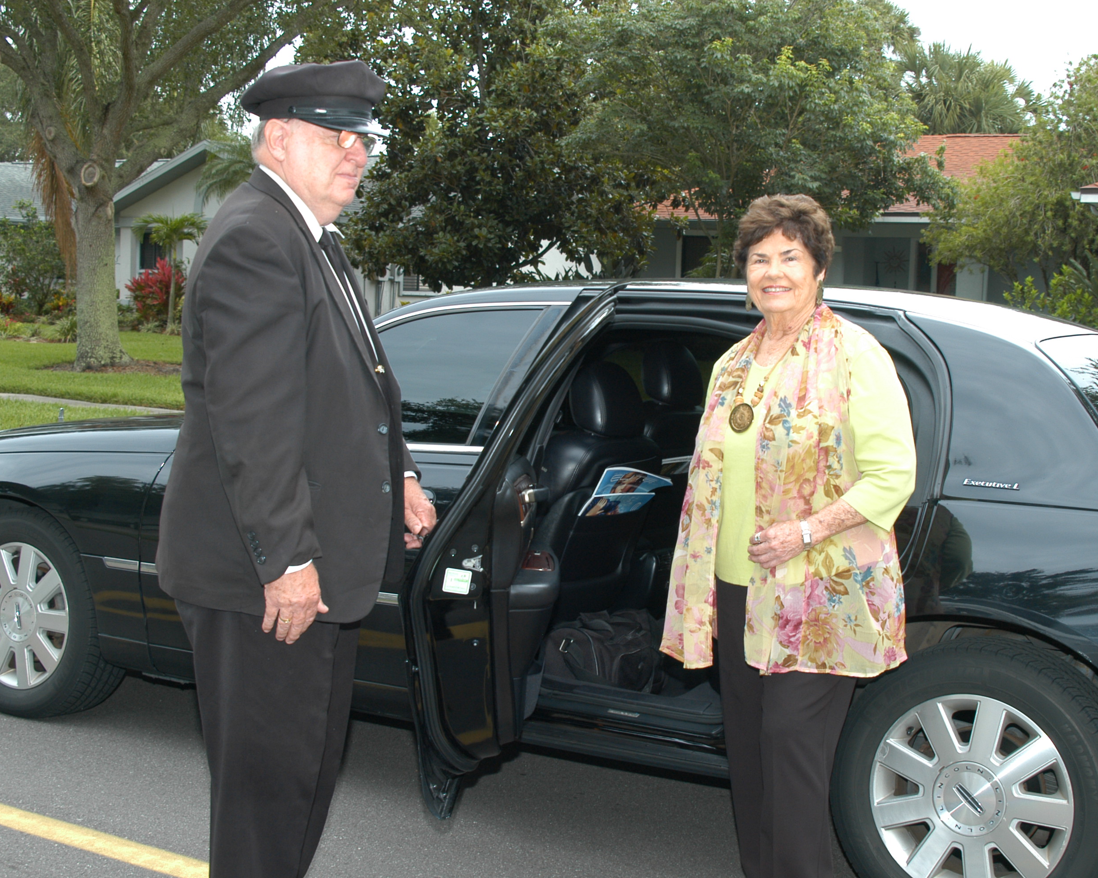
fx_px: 1560
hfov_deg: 38.7
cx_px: 609
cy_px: 437
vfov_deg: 31.4
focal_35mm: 48
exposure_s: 1/60
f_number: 4.8
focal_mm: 28
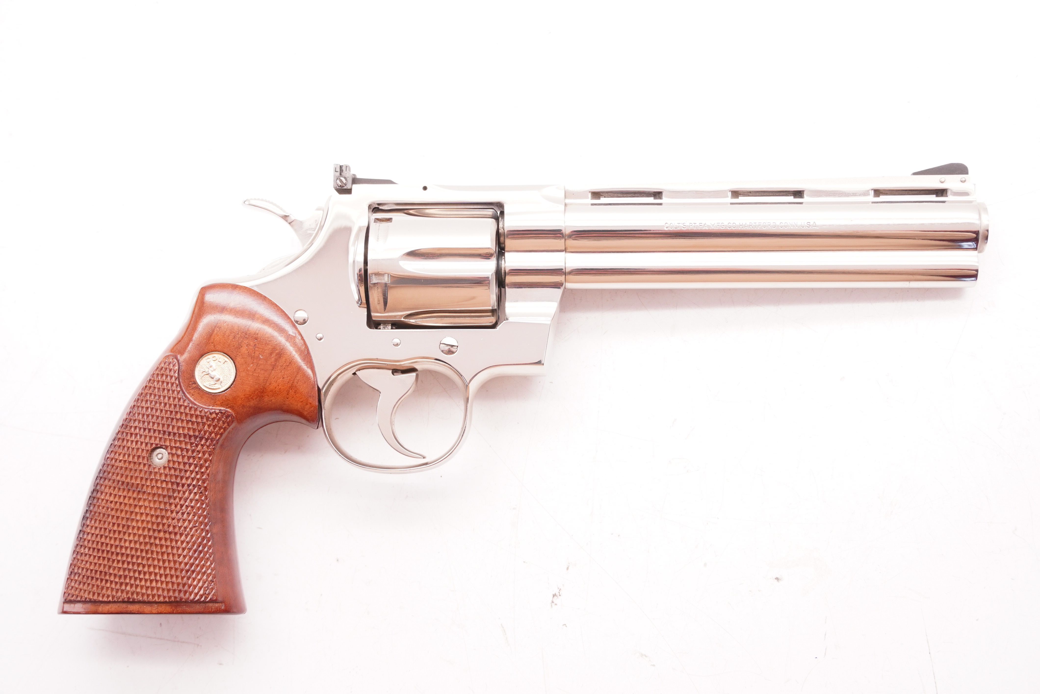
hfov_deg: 38.9
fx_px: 1474
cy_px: 347
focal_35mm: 51
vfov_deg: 26.5
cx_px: 520
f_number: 5.6
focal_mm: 34
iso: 800
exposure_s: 1/125
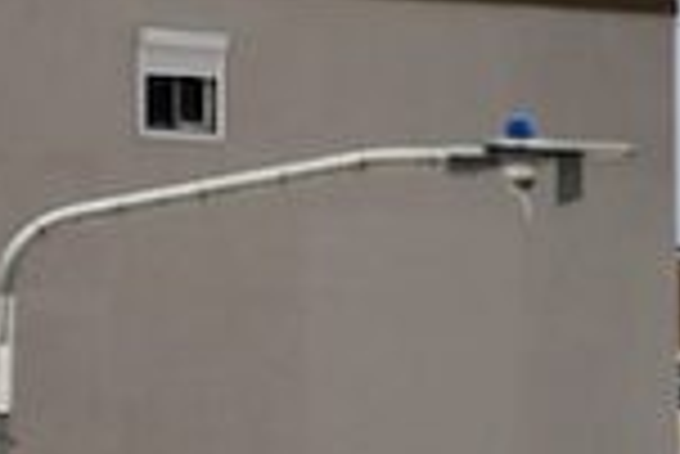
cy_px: 953
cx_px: 1455
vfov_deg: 2.0
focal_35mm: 697
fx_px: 13178
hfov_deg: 2.9
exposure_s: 1/4000
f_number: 3.8
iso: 100
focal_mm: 60
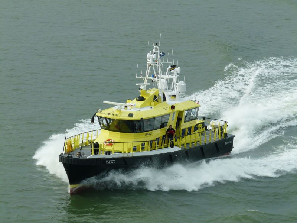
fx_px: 1536
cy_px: 112
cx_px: 148
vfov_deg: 8.3
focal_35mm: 179
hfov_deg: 11.0
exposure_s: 1/320
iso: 100
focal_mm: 29.4
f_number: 5.6
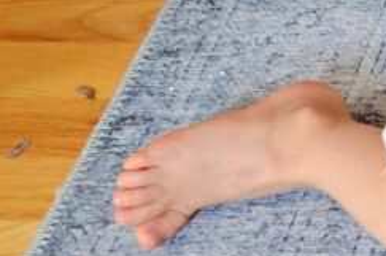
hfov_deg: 9.8
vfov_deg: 8.4
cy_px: 15
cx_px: 1155
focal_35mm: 161
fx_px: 1725
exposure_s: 1/60
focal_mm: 17
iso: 560
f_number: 4
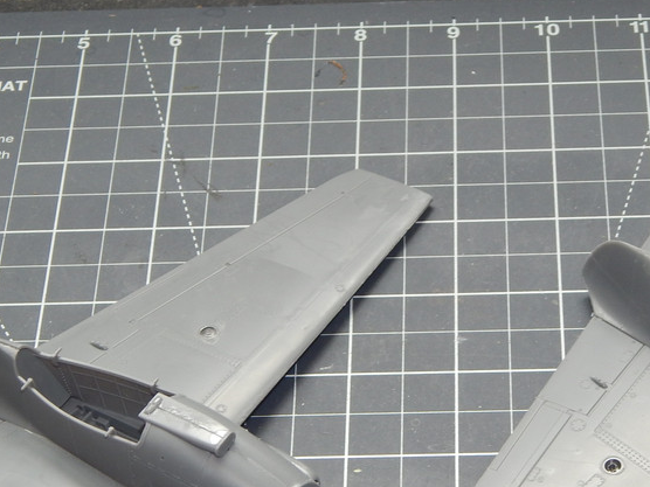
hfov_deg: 16.8
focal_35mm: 117
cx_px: 386
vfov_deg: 12.6
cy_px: 413
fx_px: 2197
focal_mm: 10.9
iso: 140
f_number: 4
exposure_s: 1/30
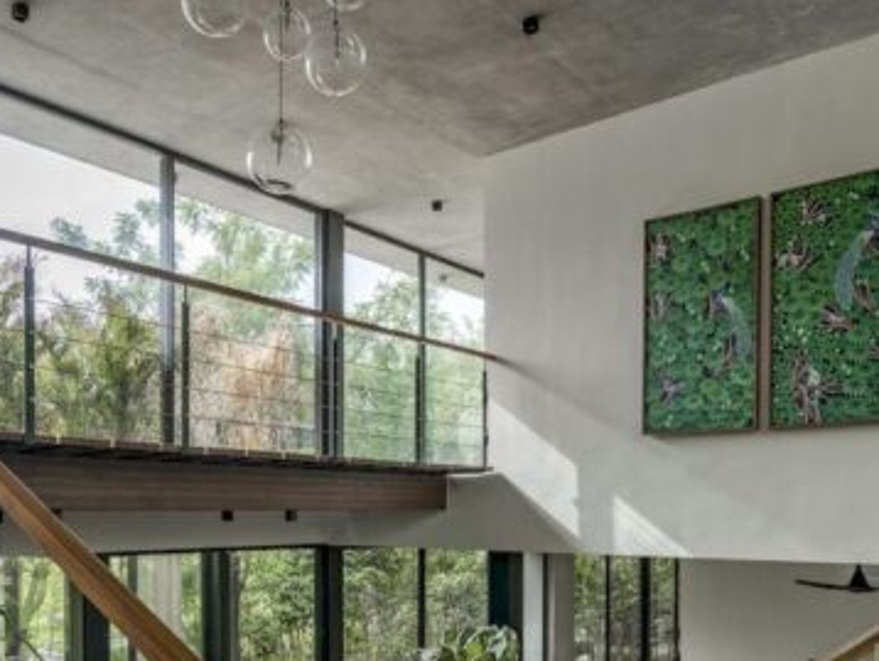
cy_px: 526
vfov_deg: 41.2
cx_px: 378
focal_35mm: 33
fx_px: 839
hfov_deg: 55.1
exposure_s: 1/40
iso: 100
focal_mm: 16
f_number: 9
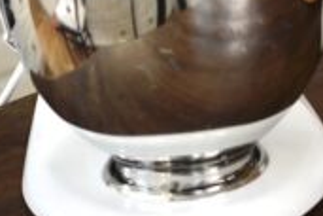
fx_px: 1893
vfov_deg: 6.4
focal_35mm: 211
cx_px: 497
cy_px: -156
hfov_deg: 9.5
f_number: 4
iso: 560
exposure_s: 1/200
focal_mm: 60
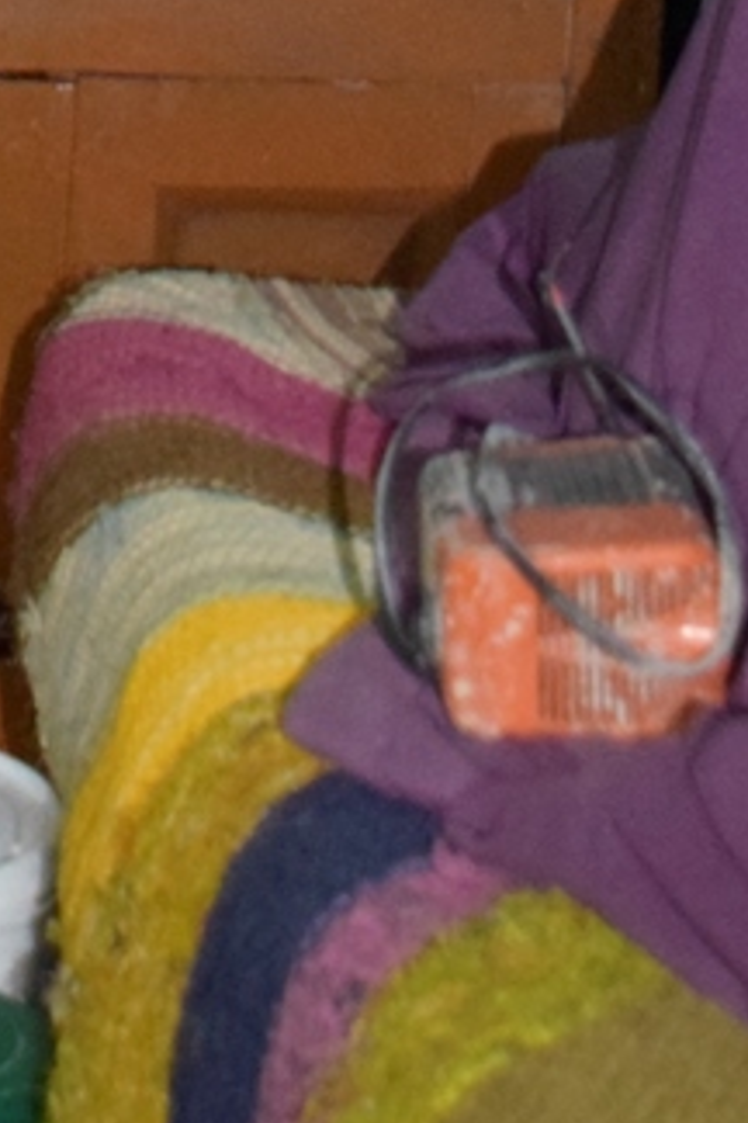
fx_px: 4207
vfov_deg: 13.1
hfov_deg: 9.7
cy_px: -1147
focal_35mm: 135
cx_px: -561
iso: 2800
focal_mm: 18
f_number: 3.5
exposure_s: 1/60
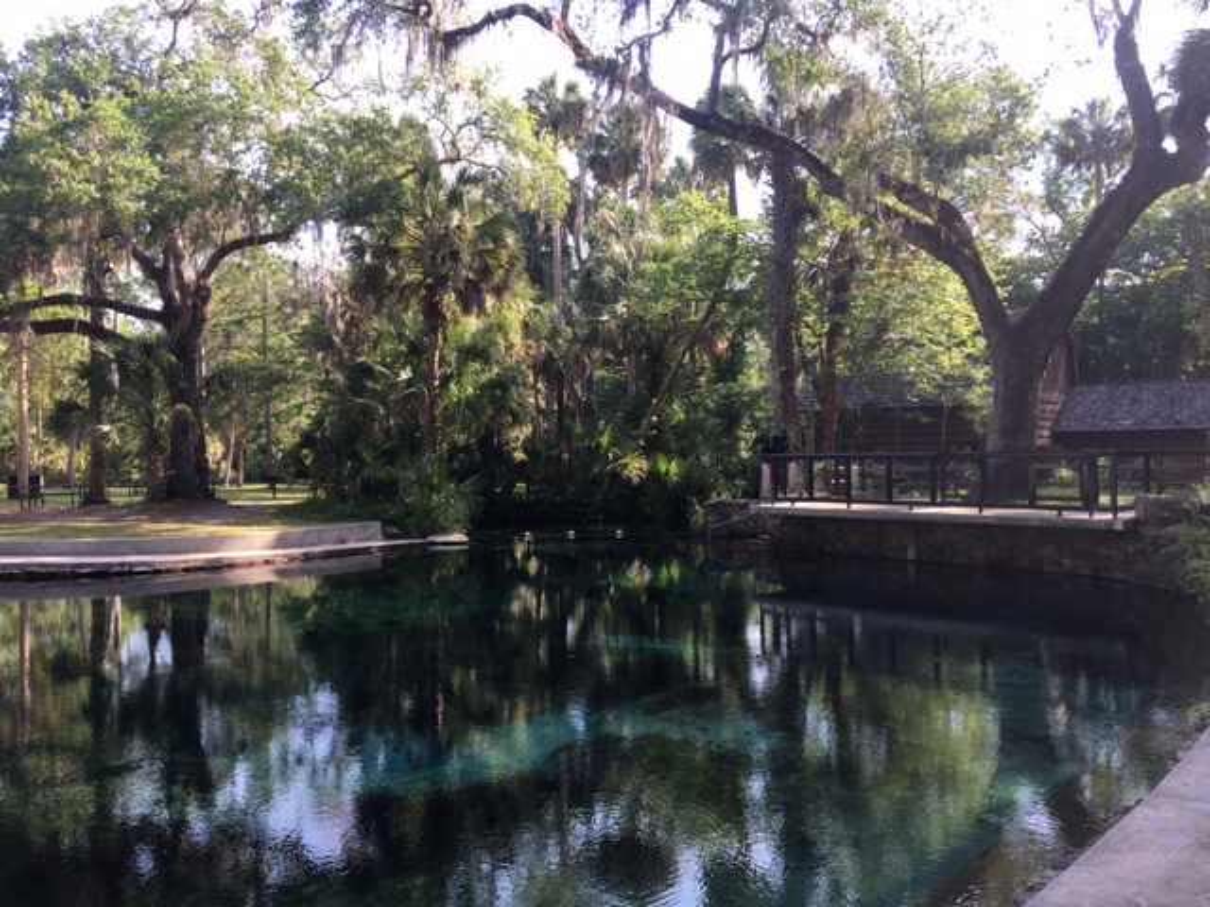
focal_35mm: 29
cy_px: 454
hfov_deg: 61.7
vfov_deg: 48.2
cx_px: 605
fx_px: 1014
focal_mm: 4.15
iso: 25
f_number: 2.2
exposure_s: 1/186
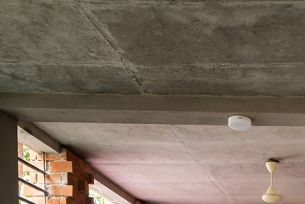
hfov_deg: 28.6
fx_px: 559
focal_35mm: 66
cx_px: 304
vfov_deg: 17.4
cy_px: 349
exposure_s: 1/10
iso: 100
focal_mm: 18
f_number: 4
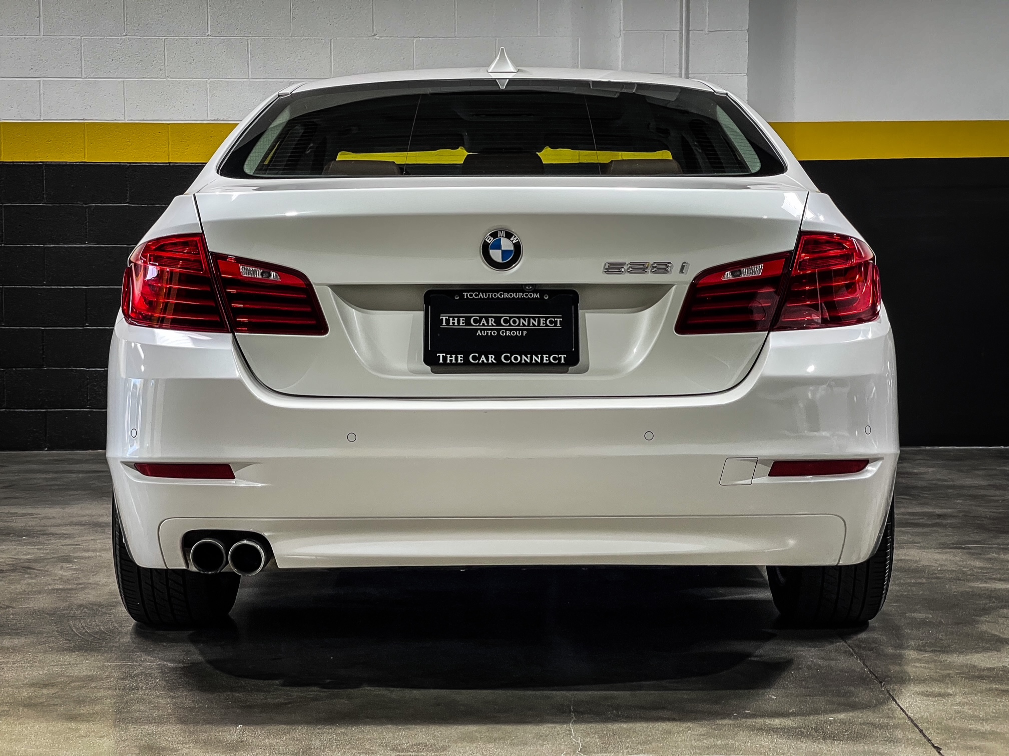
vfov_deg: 22.9
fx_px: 1865
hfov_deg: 30.3
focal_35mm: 64
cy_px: 378
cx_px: 504
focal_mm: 7.5
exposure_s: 1/120
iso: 160
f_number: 2.2
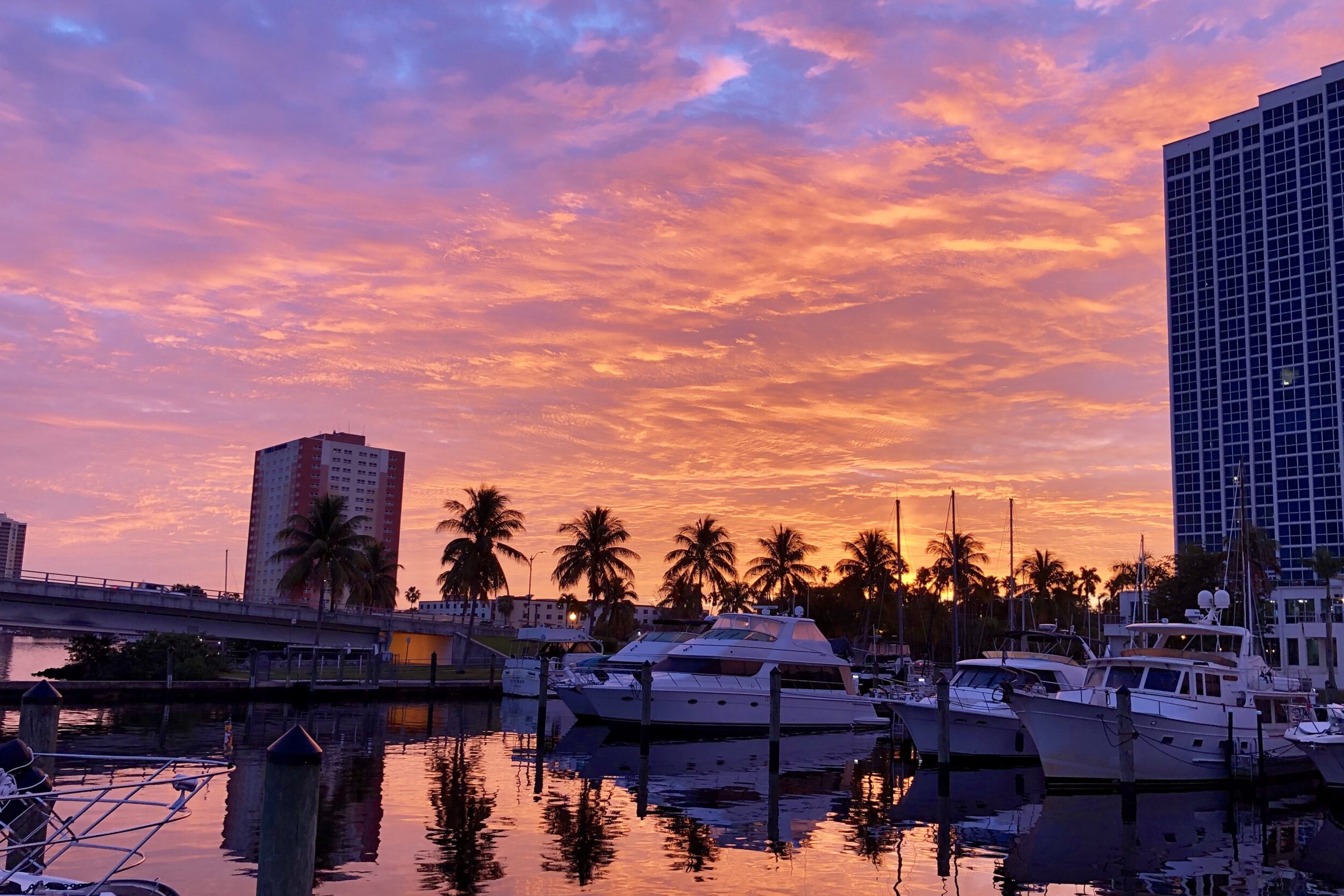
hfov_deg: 61.9
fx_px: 1120
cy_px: 497
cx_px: 690
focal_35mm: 30
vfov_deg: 43.5
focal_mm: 3.99
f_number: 1.8
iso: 50
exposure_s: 1/120
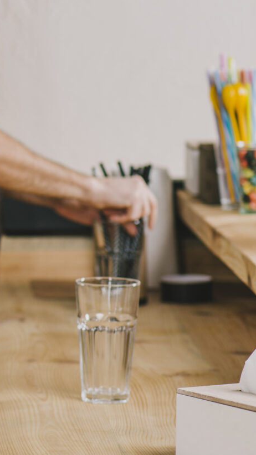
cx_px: -300
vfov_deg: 9.7
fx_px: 2681
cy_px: 129
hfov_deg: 5.3
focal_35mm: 222
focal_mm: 85
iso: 100
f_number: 3.2
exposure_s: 1/160
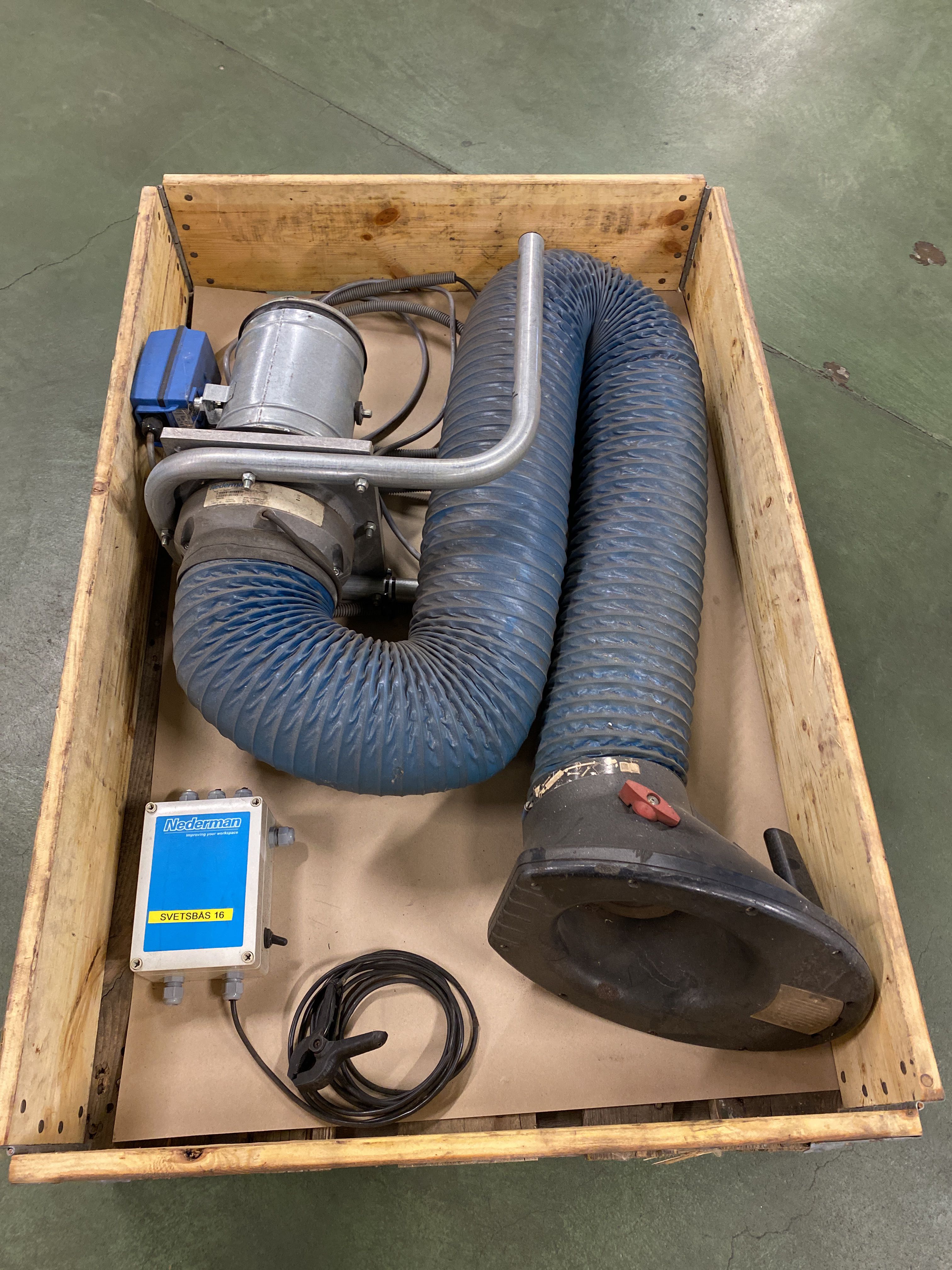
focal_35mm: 26
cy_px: 635
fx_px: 953
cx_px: 476
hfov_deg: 53.1
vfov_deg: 67.3
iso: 250
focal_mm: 4.25
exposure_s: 1/50
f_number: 1.8
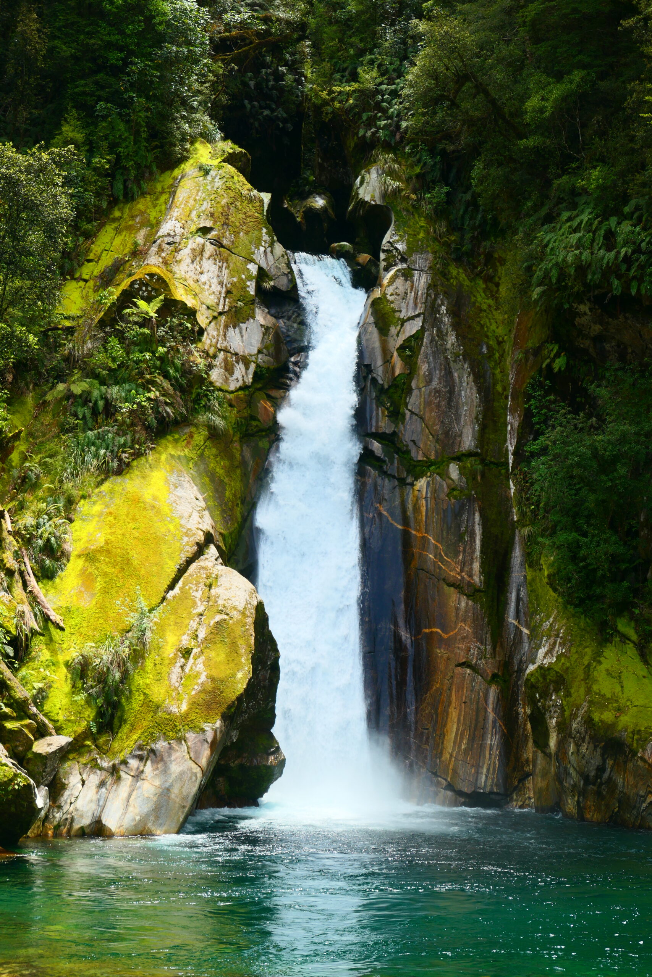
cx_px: 326
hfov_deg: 19.7
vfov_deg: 29.2
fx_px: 1874
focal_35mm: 69
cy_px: 488
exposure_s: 1/200
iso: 125
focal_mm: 25.2
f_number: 4.6
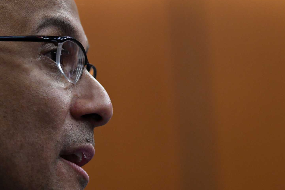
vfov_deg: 4.6
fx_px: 2359
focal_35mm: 298
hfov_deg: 6.9
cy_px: 88
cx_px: 142
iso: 5000
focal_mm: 140
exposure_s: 1/1000
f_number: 2.8
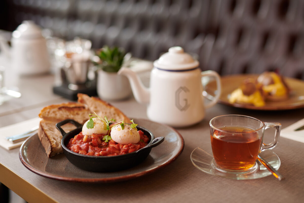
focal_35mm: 50
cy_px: 102
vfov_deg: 27.0
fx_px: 422
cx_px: 152
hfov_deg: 39.6
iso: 250
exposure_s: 1/160
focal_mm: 50
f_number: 2.2
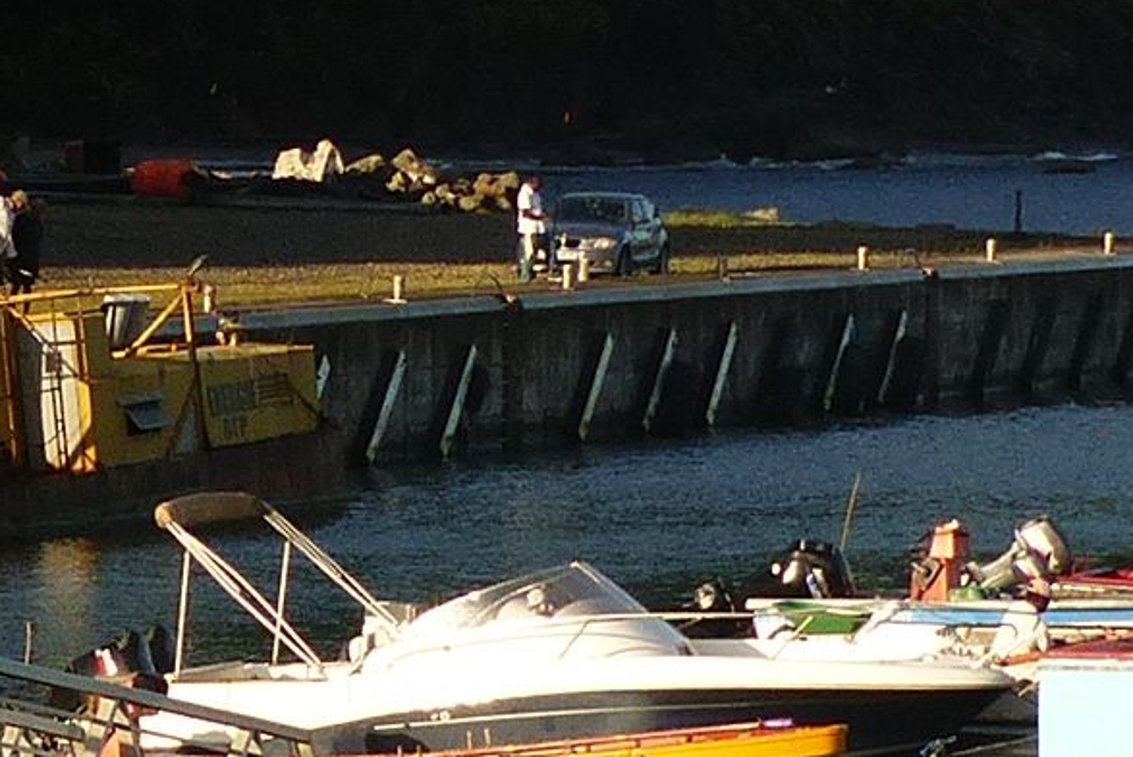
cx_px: -332
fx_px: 9100
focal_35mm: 289
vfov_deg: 4.8
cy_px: 637
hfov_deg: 7.1
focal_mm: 9.1
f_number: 2.8
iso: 100
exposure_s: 1/1300
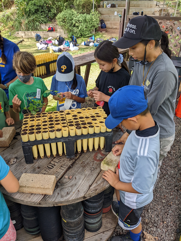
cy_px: 120
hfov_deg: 51.4
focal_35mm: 27
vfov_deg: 65.3
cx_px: 90
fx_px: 188
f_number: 1.73
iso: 44
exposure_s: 1/412
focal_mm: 4.38
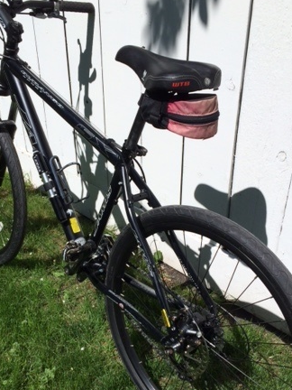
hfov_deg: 33.4
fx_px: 484
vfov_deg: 43.7
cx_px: 110
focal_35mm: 43
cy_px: 228
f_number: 2.2
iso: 32
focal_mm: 4.15
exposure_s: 1/3165
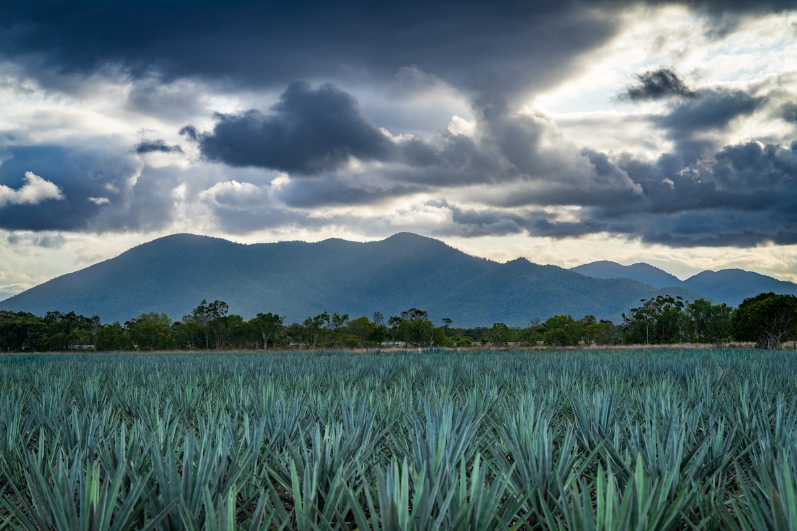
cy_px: 266
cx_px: 398
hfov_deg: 22.6
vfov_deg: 15.2
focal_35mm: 90
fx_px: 1992
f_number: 8
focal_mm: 90
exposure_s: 1/500
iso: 200
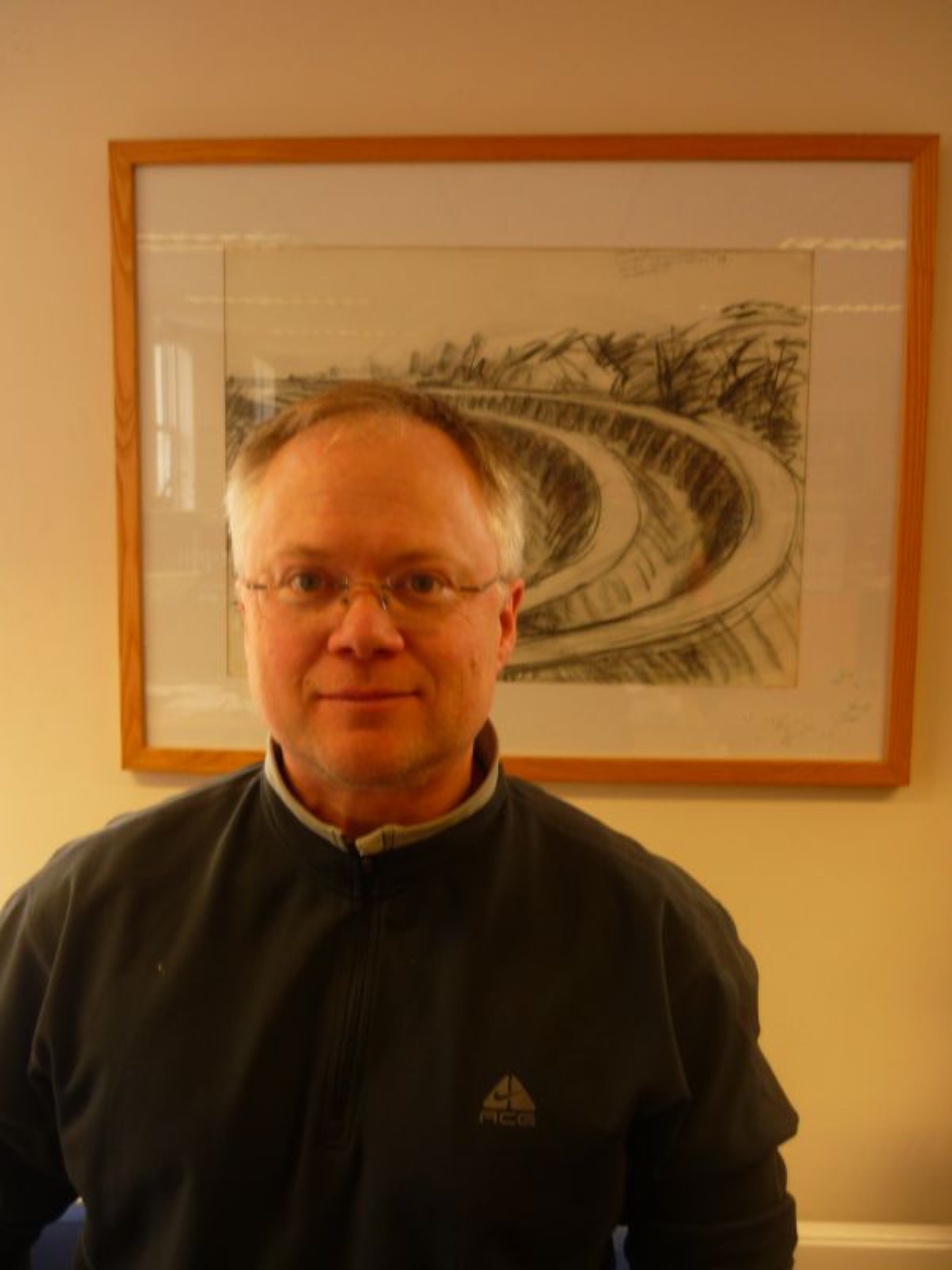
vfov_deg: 55.4
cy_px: 635
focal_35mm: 33
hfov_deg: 42.9
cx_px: 476
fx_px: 1210
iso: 100
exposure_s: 1/8
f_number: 2.8
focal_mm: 5.5
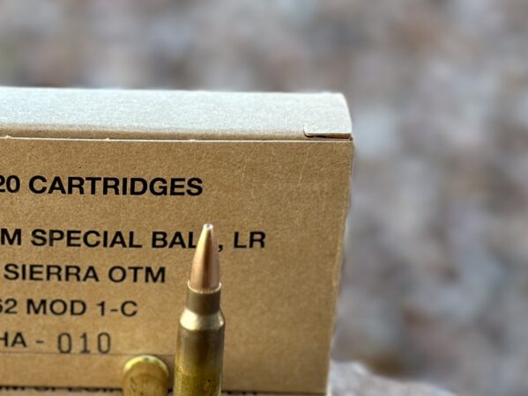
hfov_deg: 15.9
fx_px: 1877
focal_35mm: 123
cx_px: 106
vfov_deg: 12.0
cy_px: 323
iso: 80
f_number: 1.78
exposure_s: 1/441
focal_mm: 6.86
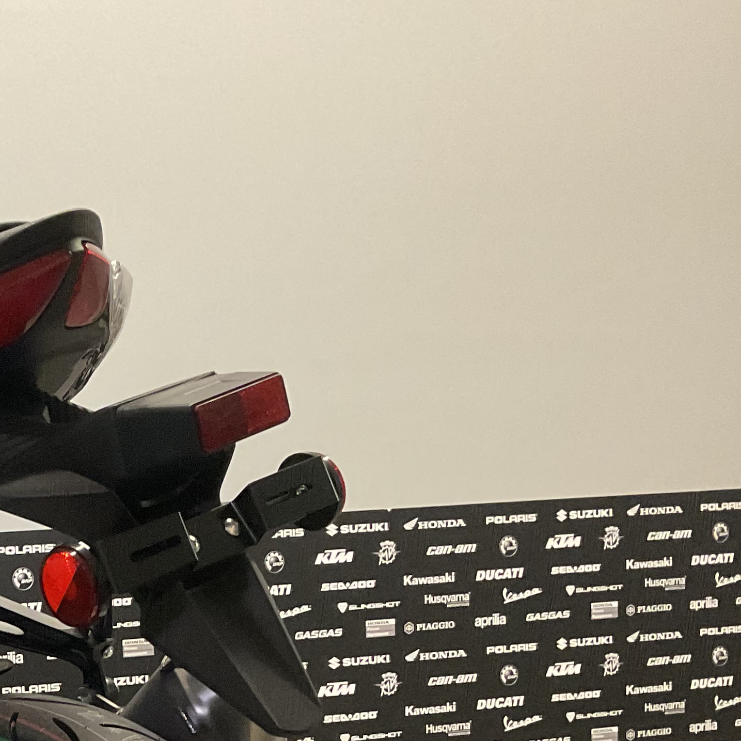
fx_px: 1744
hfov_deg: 22.5
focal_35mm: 72
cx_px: -94
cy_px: 766
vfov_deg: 22.9
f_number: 1.8
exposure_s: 1/60
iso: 200
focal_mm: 3
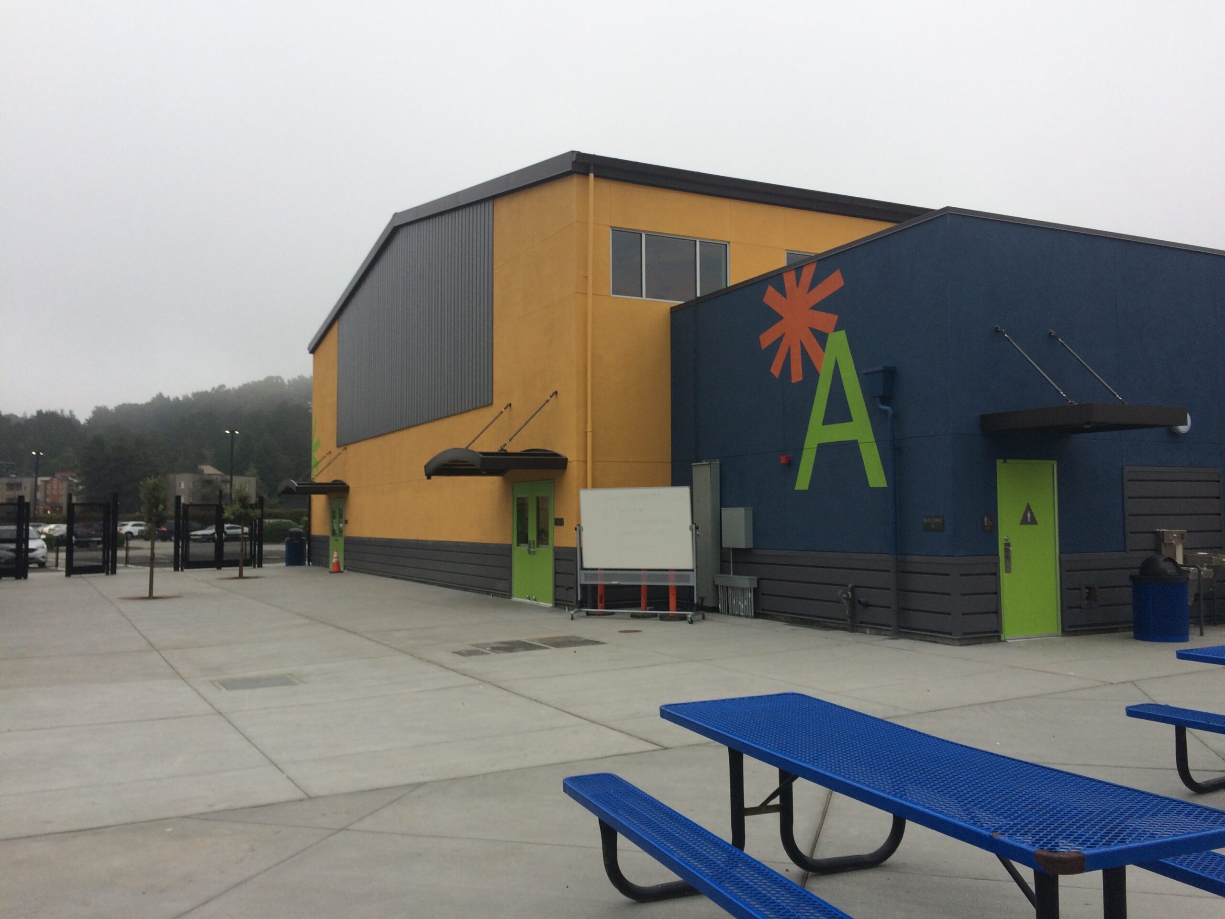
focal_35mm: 29
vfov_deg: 48.2
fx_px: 1026
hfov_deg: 61.7
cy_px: 460
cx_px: 612
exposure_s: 1/166
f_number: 2.2
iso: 32
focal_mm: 4.15
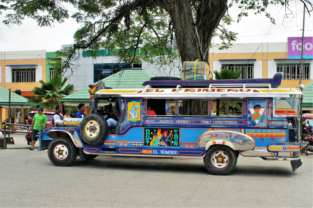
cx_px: 156
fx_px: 274
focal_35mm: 32
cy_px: 104
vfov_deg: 41.7
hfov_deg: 59.5
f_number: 11
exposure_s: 1/250
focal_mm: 21
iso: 250
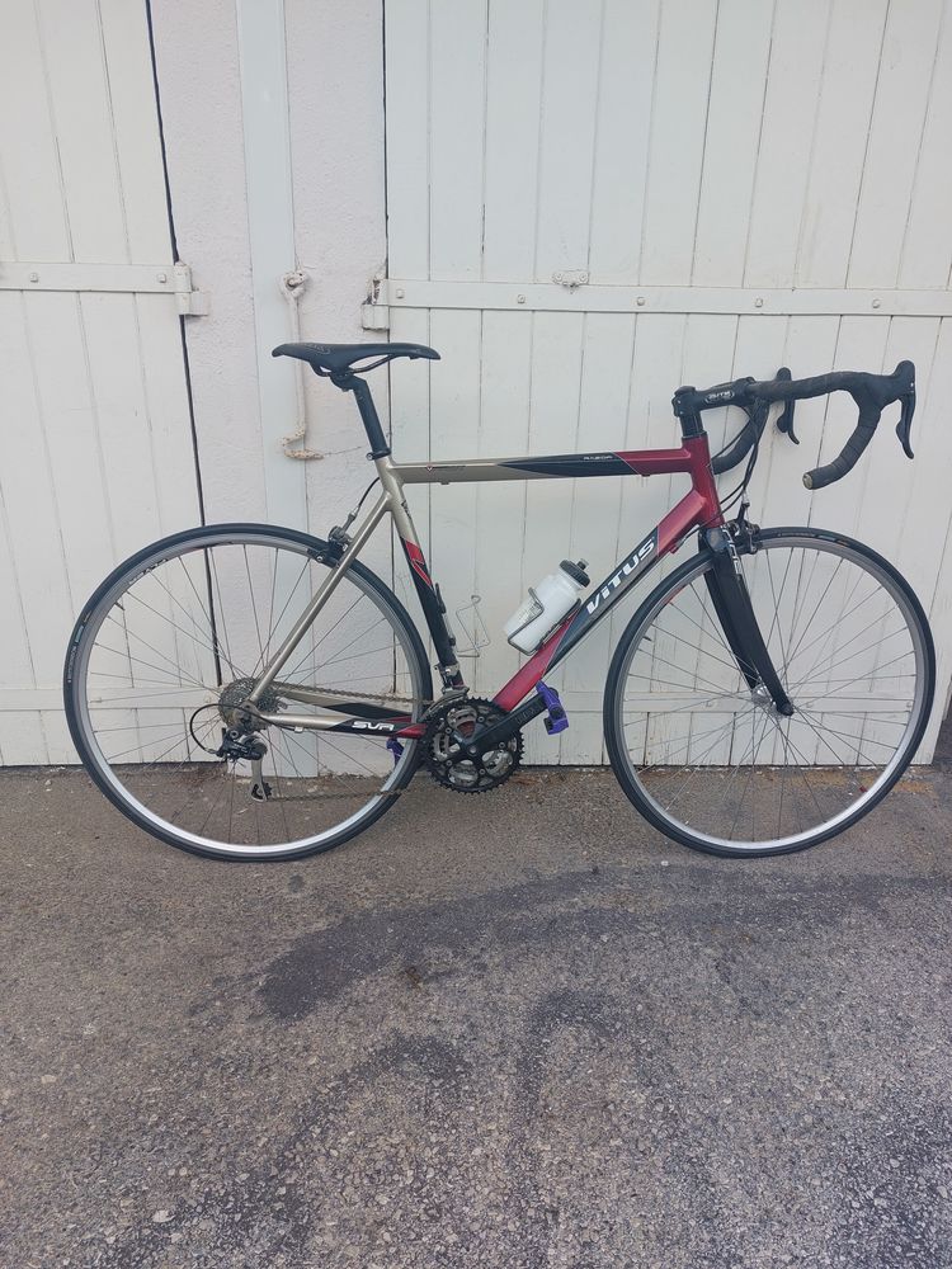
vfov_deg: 69.4
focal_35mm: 25
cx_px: 476
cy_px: 634
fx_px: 917
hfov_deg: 54.9
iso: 25
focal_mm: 5.23
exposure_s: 1/117
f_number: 1.8
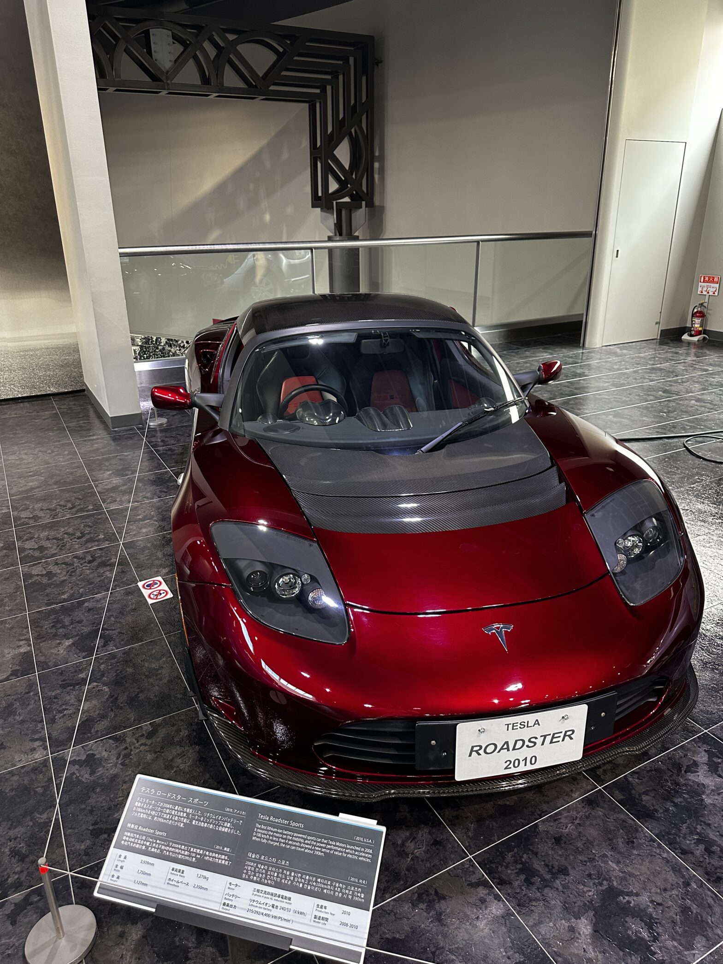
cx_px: 362
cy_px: 482
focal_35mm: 24
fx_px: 668
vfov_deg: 71.6
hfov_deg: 56.8
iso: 250
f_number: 1.78
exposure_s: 1/60
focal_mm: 6.86
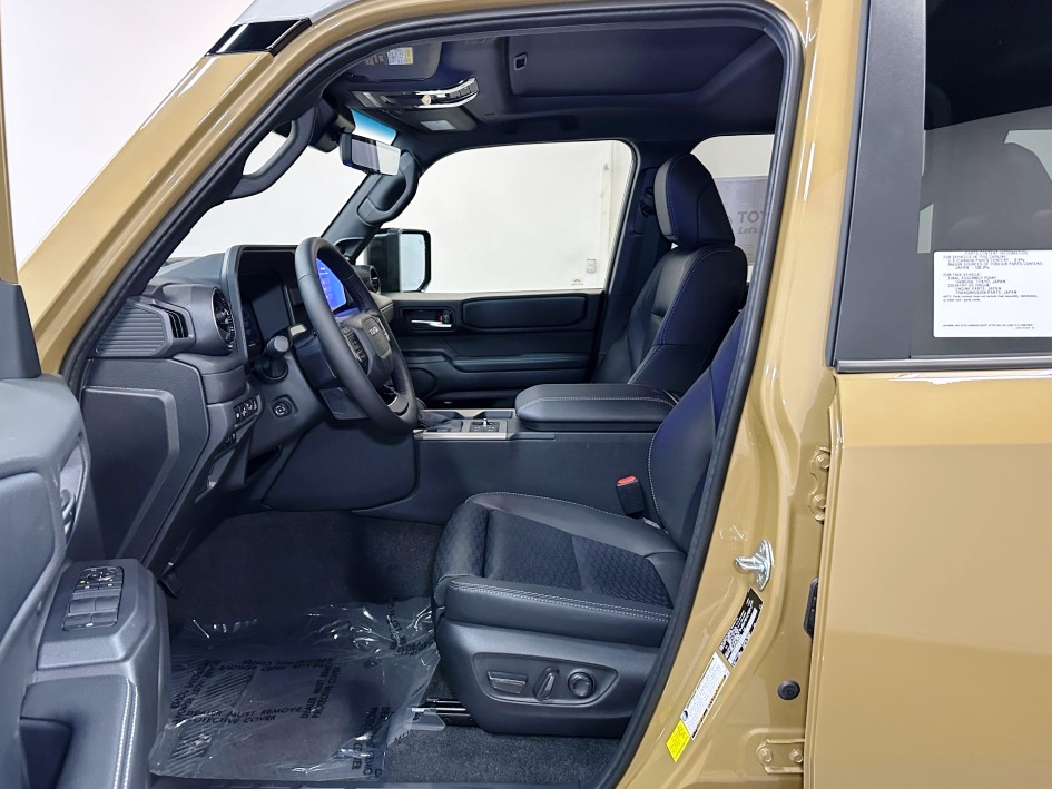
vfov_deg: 53.0
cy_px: 417
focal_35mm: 26
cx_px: 490
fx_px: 790
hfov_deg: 67.2
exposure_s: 1/40
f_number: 1.78
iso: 640
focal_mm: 6.86
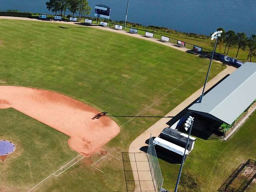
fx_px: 421
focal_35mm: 57
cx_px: 8
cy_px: 90
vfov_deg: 25.6
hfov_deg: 31.6
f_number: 2.2
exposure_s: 1/1451
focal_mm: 4.73
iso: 100
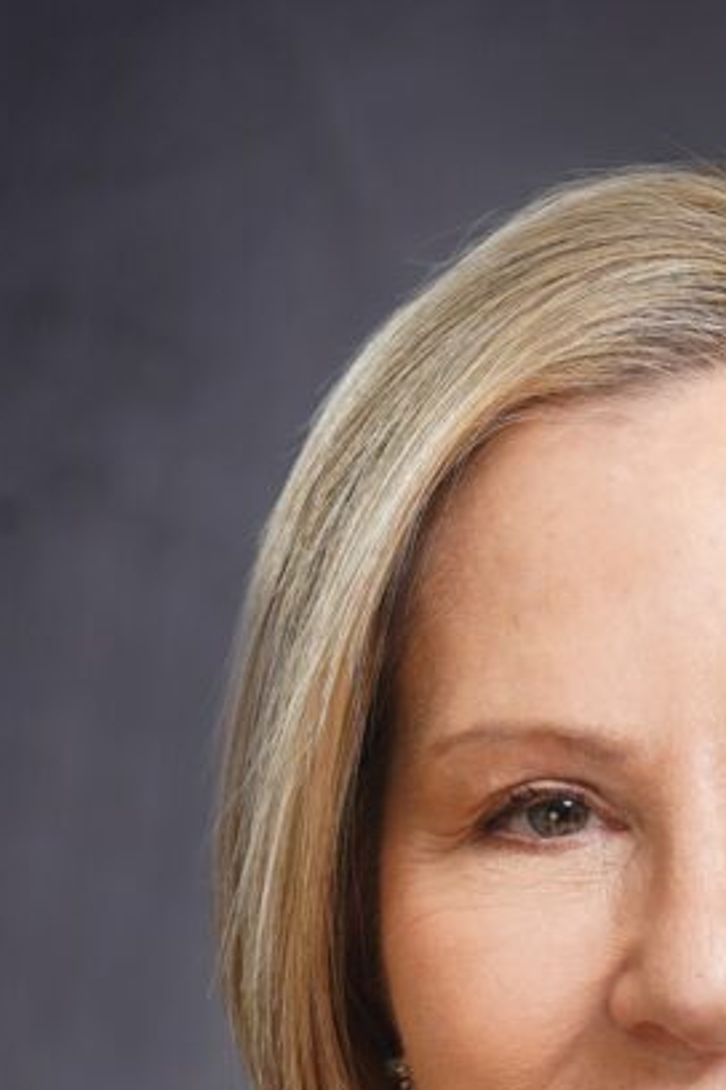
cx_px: 755
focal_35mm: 397
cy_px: 1384
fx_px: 12008
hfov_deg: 3.5
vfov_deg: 5.2
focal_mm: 135
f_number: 7.1
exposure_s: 1/160
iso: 400
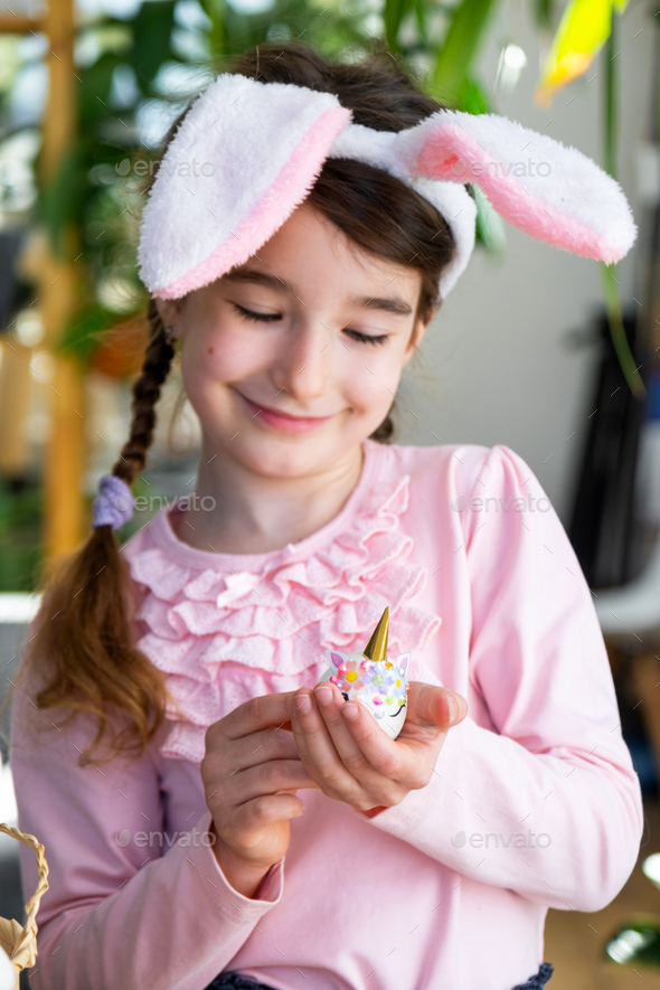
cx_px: 330
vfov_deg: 18.9
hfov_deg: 12.7
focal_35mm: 108
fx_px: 2970
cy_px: 495
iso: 200
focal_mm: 72.1
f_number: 4
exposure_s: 1/125
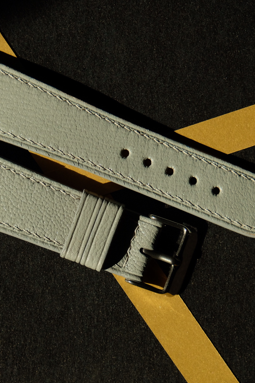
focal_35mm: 125
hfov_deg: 11.0
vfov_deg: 16.4
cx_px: 84
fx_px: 1328
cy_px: 192
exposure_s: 1/950
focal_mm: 55
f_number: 8
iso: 800
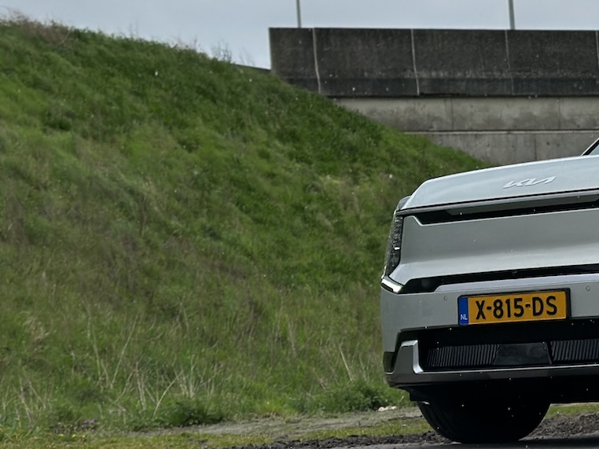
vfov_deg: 12.2
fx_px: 2093
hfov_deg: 15.7
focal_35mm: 121
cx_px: 724
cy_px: 216
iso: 80
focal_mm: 6.86
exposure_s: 1/2358
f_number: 1.78
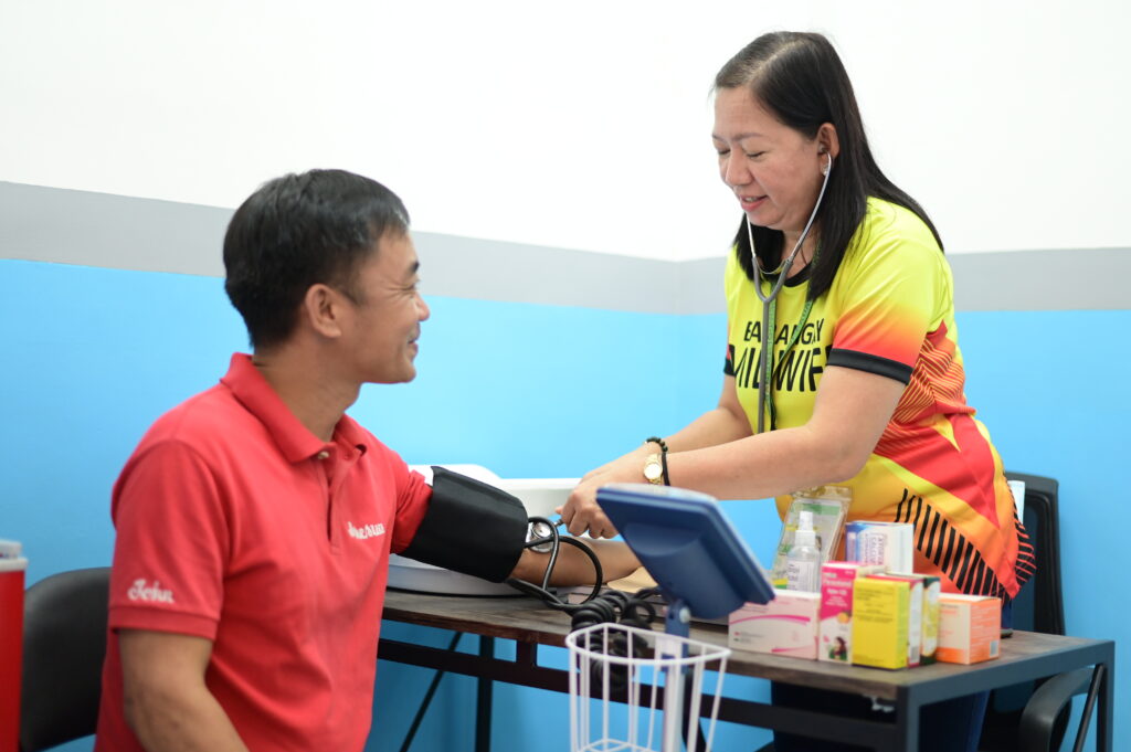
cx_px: 566
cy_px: 376
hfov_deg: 39.6
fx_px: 1570
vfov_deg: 26.9
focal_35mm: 50
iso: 1600
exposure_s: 1/320
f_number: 2
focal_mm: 50
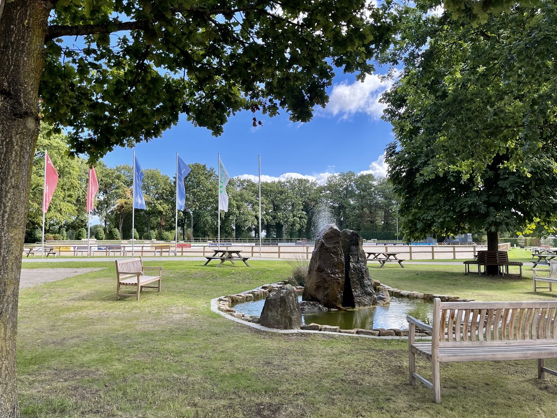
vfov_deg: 53.1
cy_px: 209
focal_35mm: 26
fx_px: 418
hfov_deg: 67.3
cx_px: 278
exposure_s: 1/1086
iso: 50
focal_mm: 5.1
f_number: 1.6
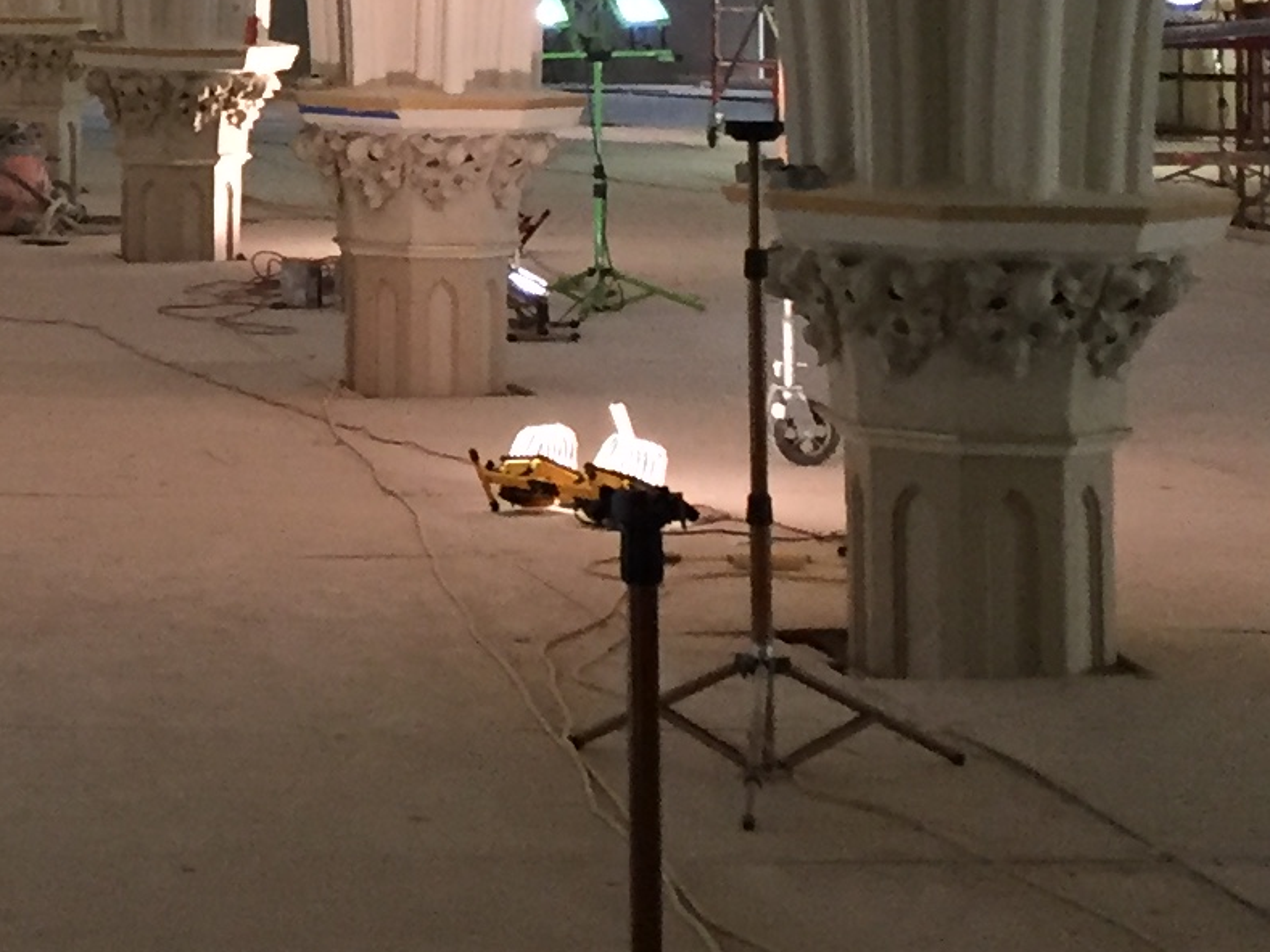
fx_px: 4403
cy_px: -105
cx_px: -454
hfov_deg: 15.5
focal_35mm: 120
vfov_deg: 12.1
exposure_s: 1/30
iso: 160
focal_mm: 4.15
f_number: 2.2
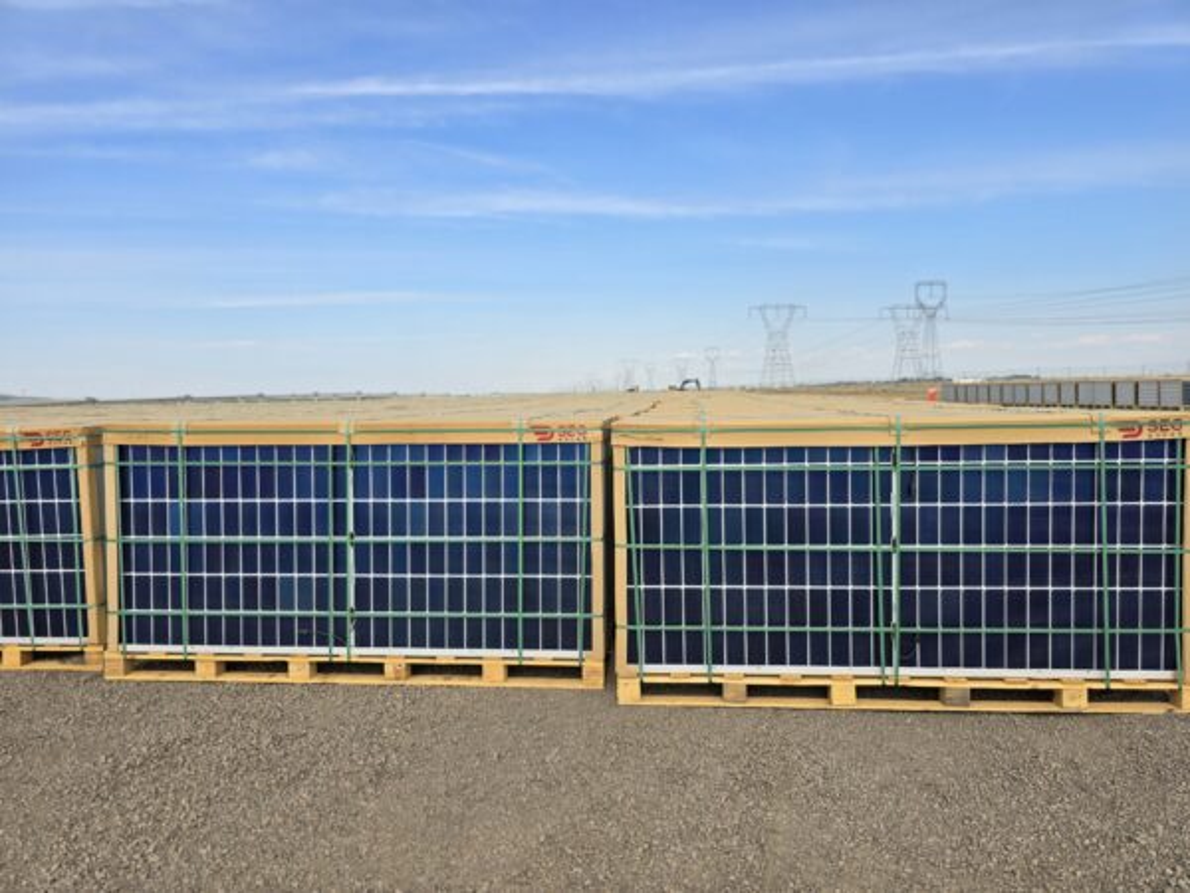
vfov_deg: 58.9
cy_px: 446
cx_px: 595
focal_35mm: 23
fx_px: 791
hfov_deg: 73.9
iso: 12
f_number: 1.7
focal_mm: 6.3
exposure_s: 1/521
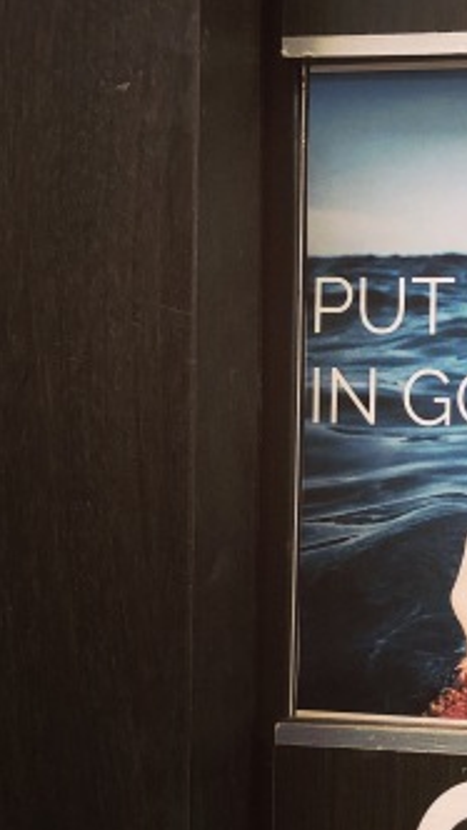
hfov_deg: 19.5
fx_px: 1254
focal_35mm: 57
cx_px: 607
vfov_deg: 36.6
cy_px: 451
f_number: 1.8
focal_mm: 3.99
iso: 80
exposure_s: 1/15
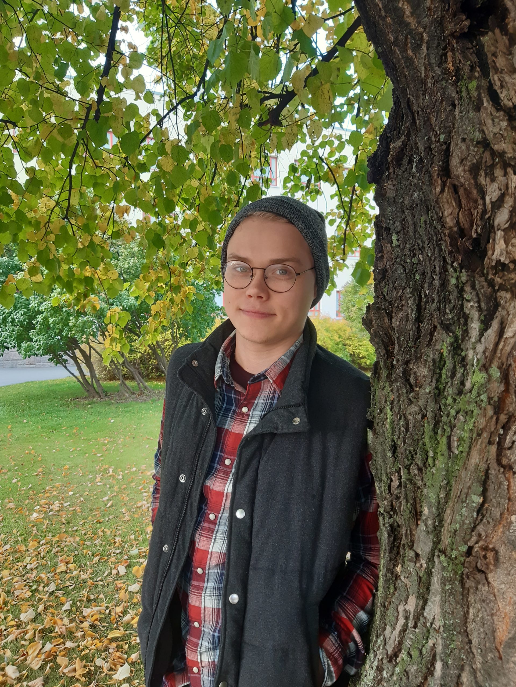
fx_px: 517
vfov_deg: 67.3
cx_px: 258
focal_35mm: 26
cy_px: 344
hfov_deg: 53.1
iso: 80
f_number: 1.7
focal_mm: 3.92
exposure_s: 1/113
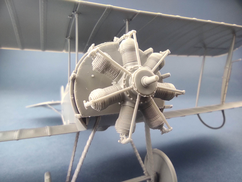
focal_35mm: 23
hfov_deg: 73.9
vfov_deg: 58.9
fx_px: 161
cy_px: 91
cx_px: 121
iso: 389
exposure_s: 1/40
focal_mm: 1.94
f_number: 2.4
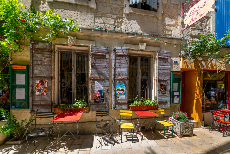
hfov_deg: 104.3
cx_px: 115
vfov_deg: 81.2
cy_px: 77
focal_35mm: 14
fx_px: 89
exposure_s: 1/200
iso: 100
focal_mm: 14
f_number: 7.1
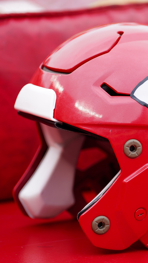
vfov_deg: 8.8
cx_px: 137
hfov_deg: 5.0
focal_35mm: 244
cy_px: 131
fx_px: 1702
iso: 160
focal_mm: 155
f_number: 2.8
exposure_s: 1/500
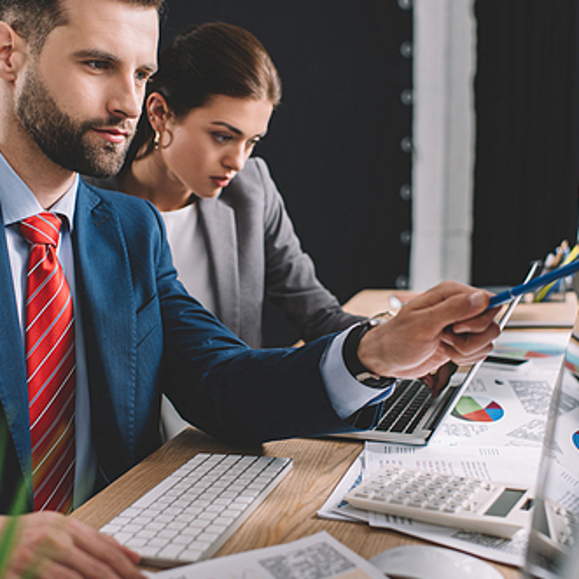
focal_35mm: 45
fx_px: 852
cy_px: 289
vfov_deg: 37.6
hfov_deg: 37.6
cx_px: 296
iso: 125
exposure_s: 1/200
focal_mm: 35
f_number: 2.8
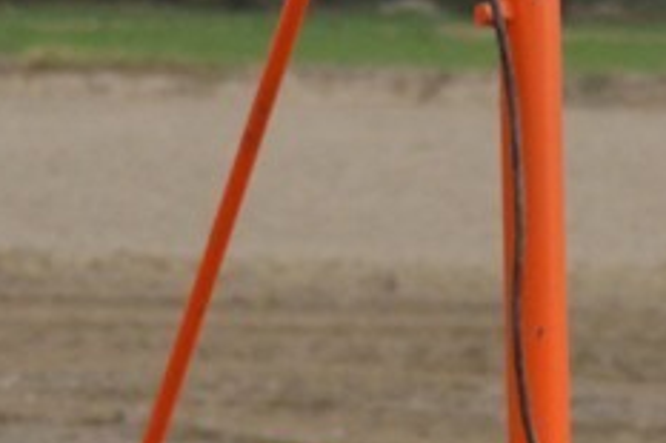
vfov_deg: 3.3
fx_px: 7561
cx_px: 486
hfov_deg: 5.0
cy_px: 659
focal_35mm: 409
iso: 800
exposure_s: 1/500
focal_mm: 62
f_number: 4.2
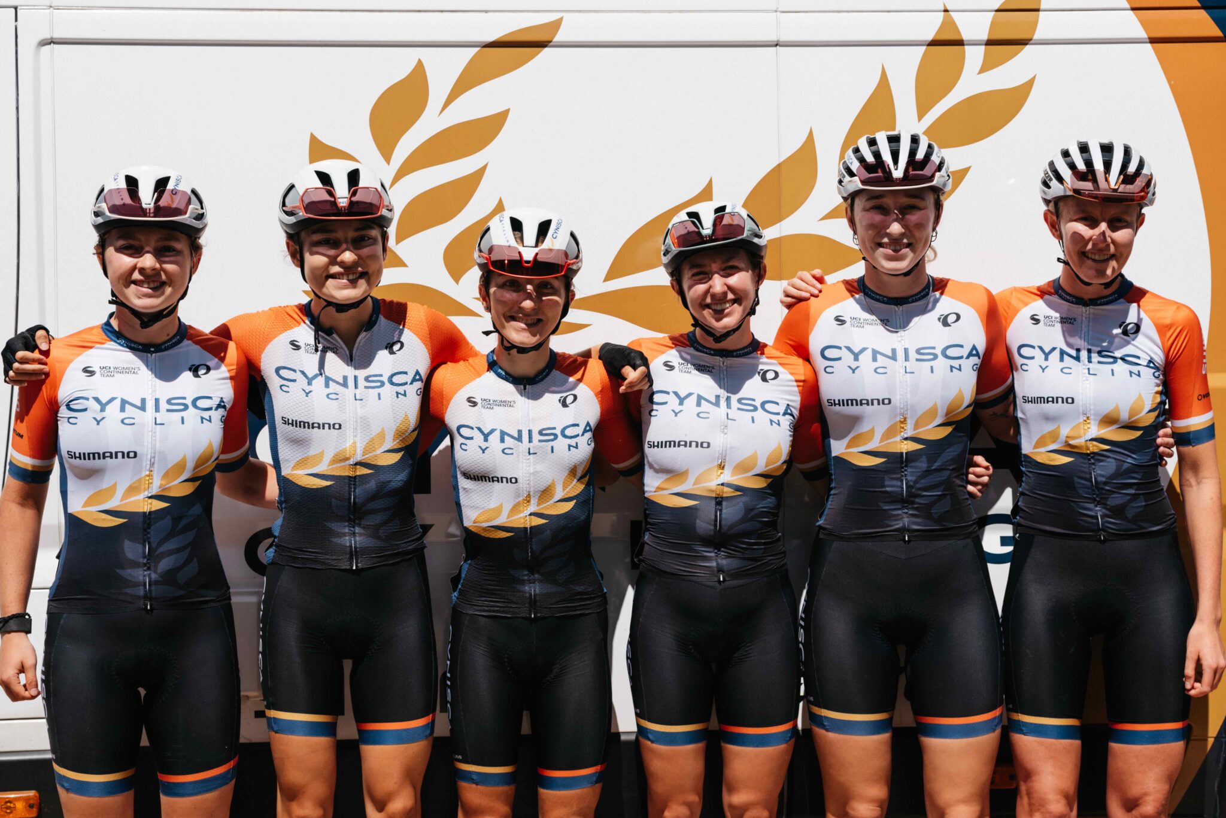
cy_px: 409
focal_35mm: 70
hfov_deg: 28.8
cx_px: 613
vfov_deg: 19.5
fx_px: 2385
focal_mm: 70
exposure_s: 1/640
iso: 64
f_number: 5.6
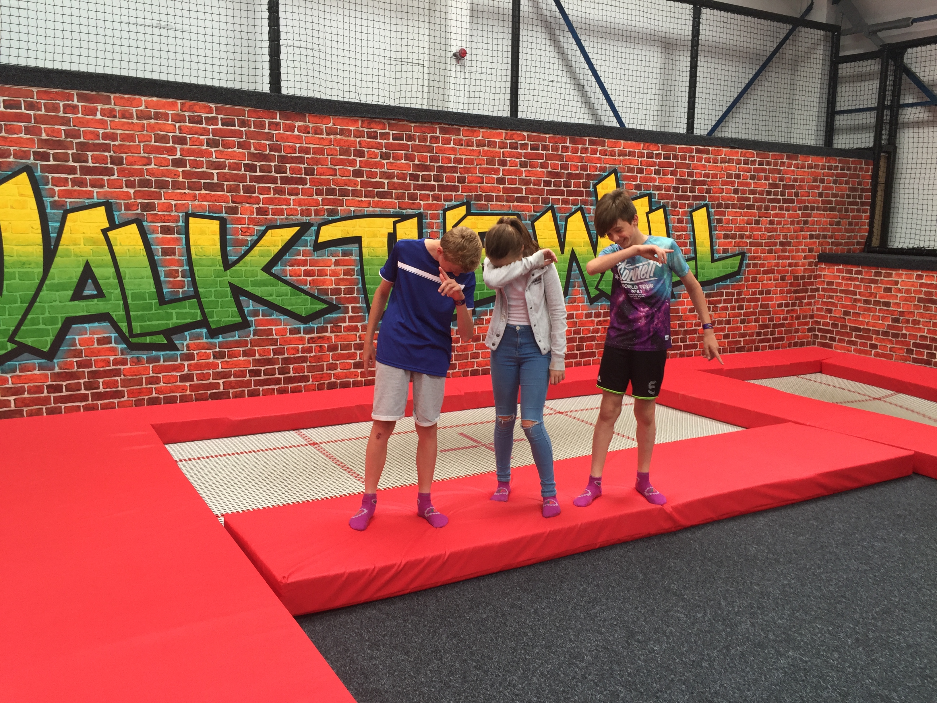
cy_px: 352
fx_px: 785
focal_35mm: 29
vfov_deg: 48.2
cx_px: 468
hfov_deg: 61.7
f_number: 2.2
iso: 40
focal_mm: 4.15
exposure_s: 1/50
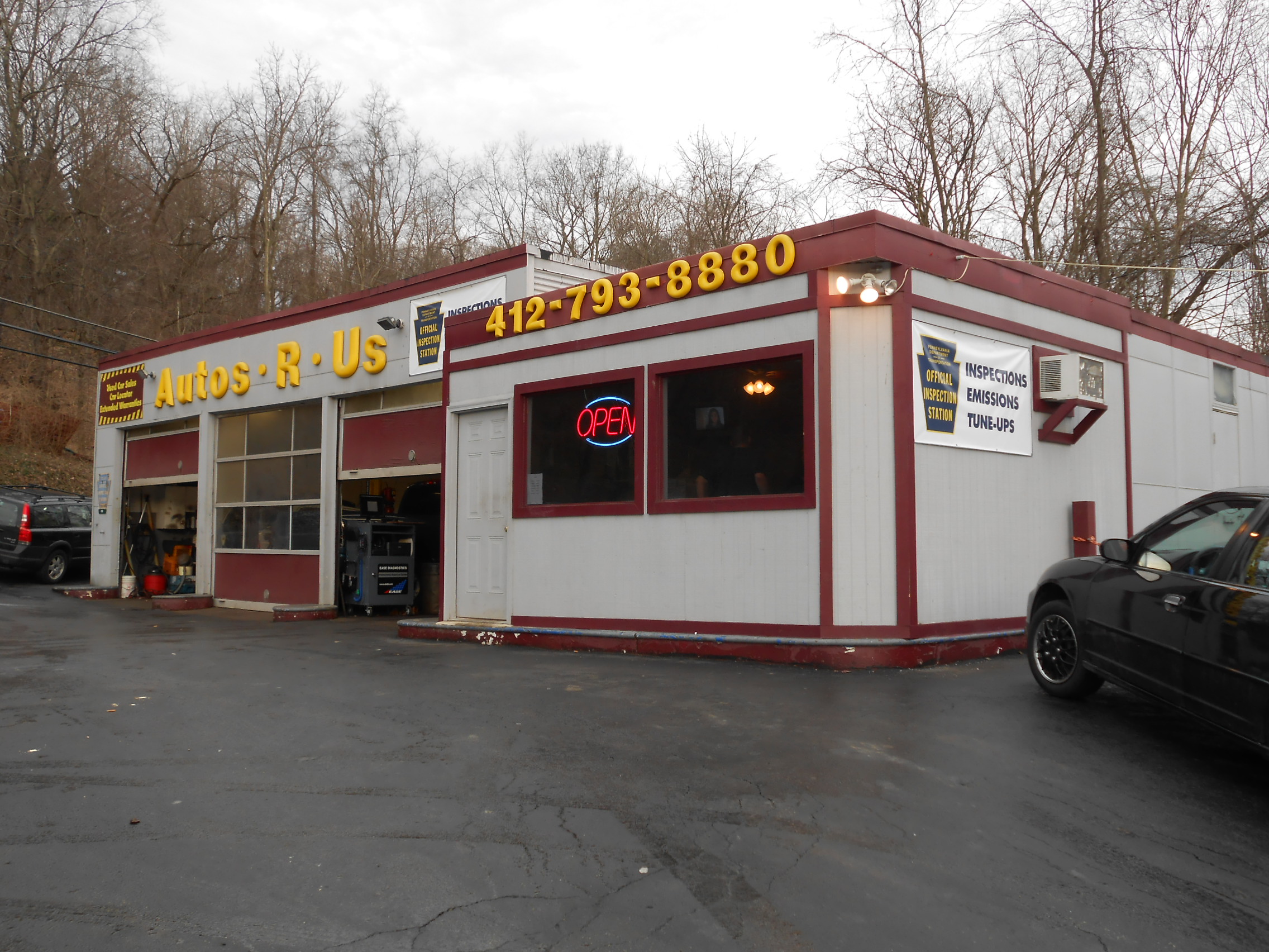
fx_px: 1246
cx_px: 634
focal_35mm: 34
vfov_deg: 41.8
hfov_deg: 54.0
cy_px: 476
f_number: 3.9
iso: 80
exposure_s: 1/60
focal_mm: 6
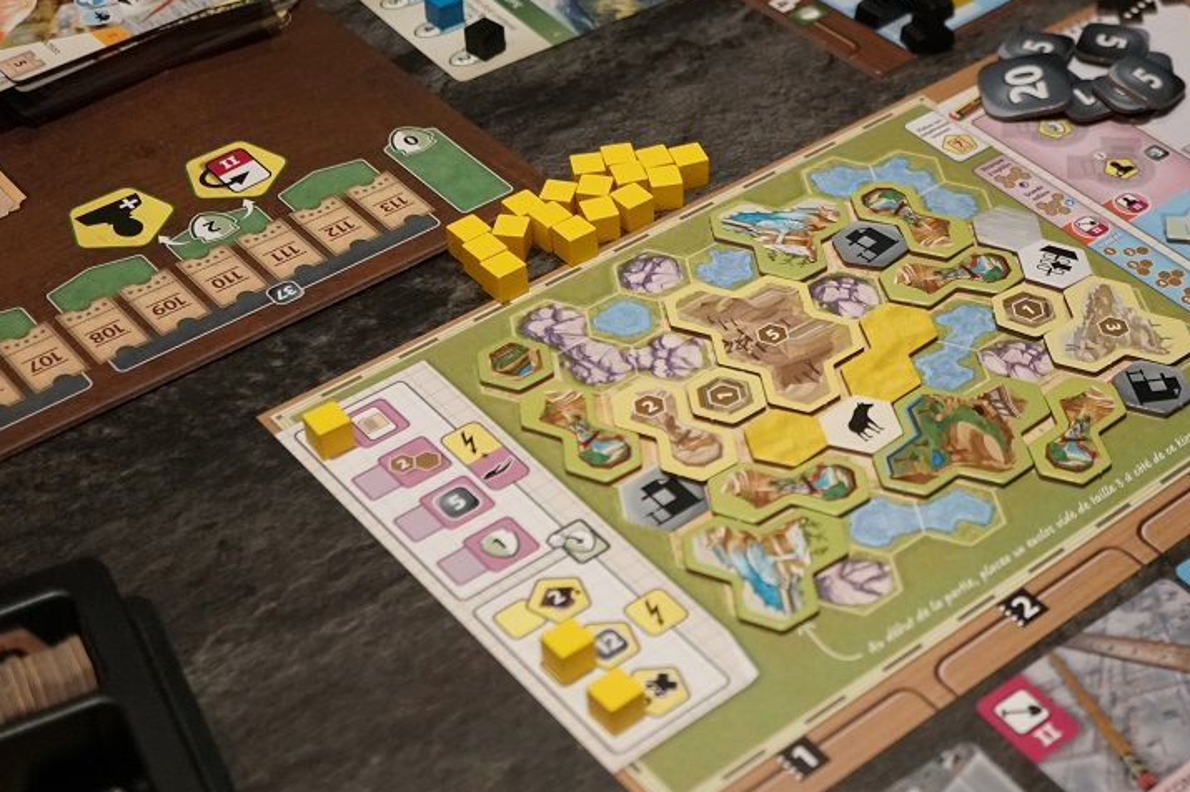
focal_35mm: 68
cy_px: 245
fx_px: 2247
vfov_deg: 19.9
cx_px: 832
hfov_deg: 29.4
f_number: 3.5
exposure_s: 1/160
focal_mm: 30
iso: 2000
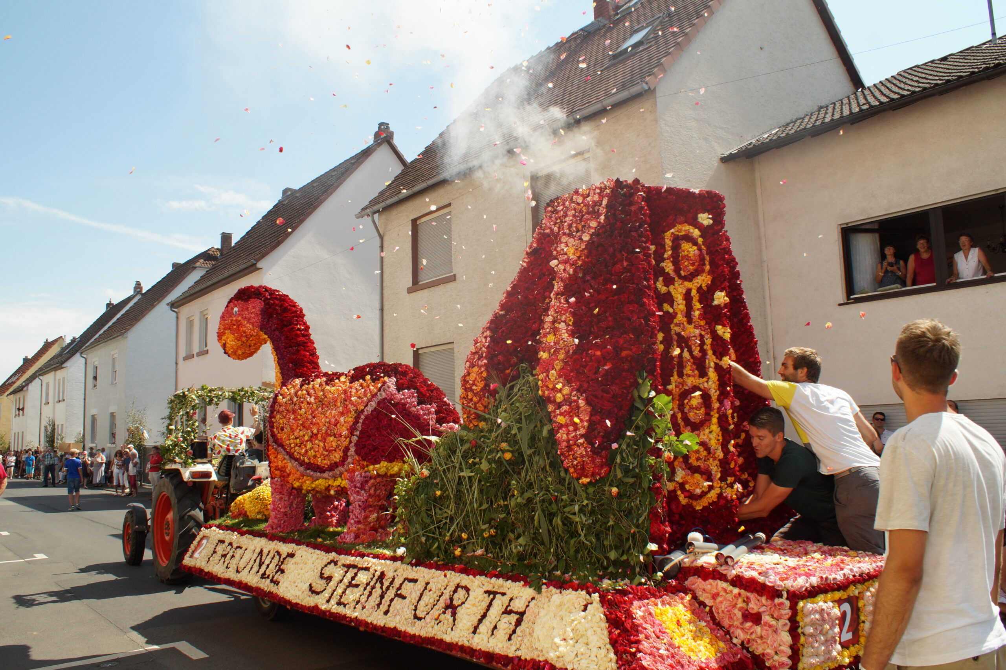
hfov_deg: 67.4
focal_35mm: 27
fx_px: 754
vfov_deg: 47.9
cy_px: 335
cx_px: 503
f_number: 9
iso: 400
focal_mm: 18
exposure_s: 1/640
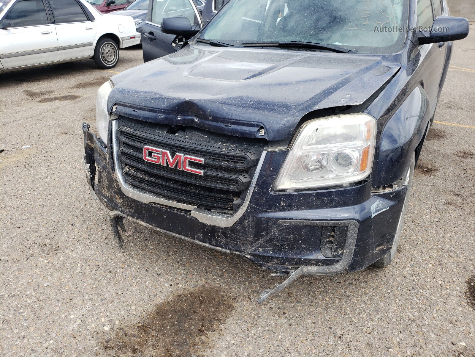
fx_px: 357
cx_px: 238
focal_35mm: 26
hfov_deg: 67.3
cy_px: 178
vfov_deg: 53.1
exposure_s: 1/1111
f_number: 1.5
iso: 50
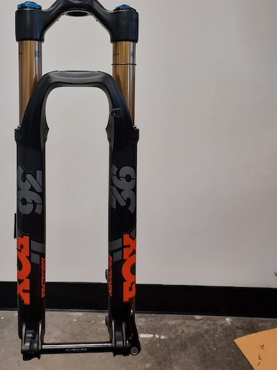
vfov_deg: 51.8
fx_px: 374
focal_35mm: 35
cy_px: 128
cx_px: 94
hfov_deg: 40.2
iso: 160
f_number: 1.8
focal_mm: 4.6
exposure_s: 1/60
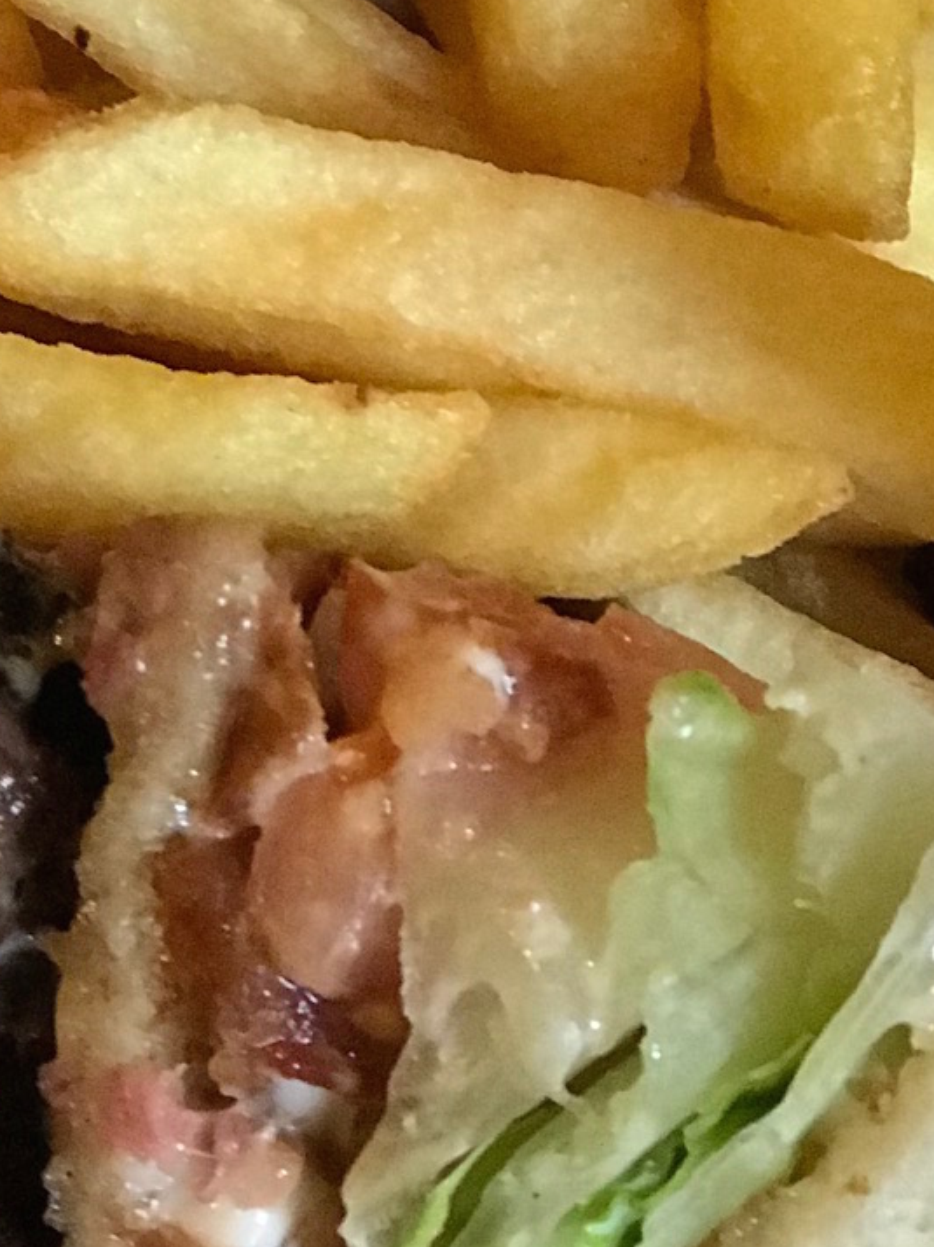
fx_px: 5796
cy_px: 335
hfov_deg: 9.2
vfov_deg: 12.2
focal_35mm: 161
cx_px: 246
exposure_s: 1/60
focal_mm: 6.6
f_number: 2.8
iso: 640
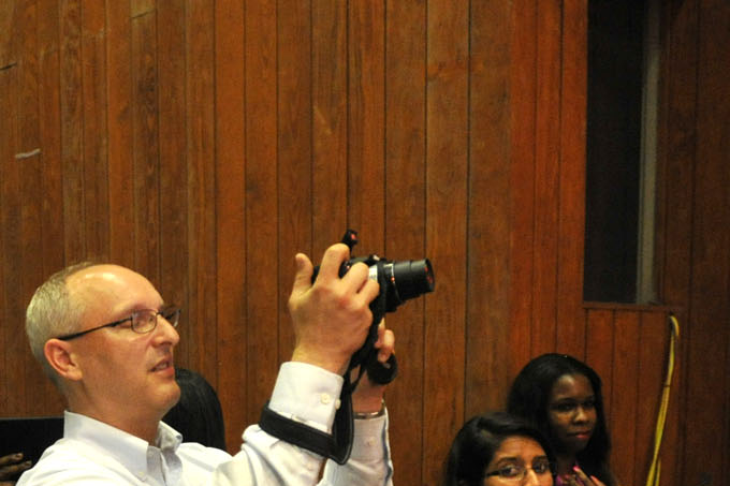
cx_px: 103
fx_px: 1014
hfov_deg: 37.5
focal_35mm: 50
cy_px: 508
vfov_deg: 25.4
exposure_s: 1/100
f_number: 2.8
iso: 6400
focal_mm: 17
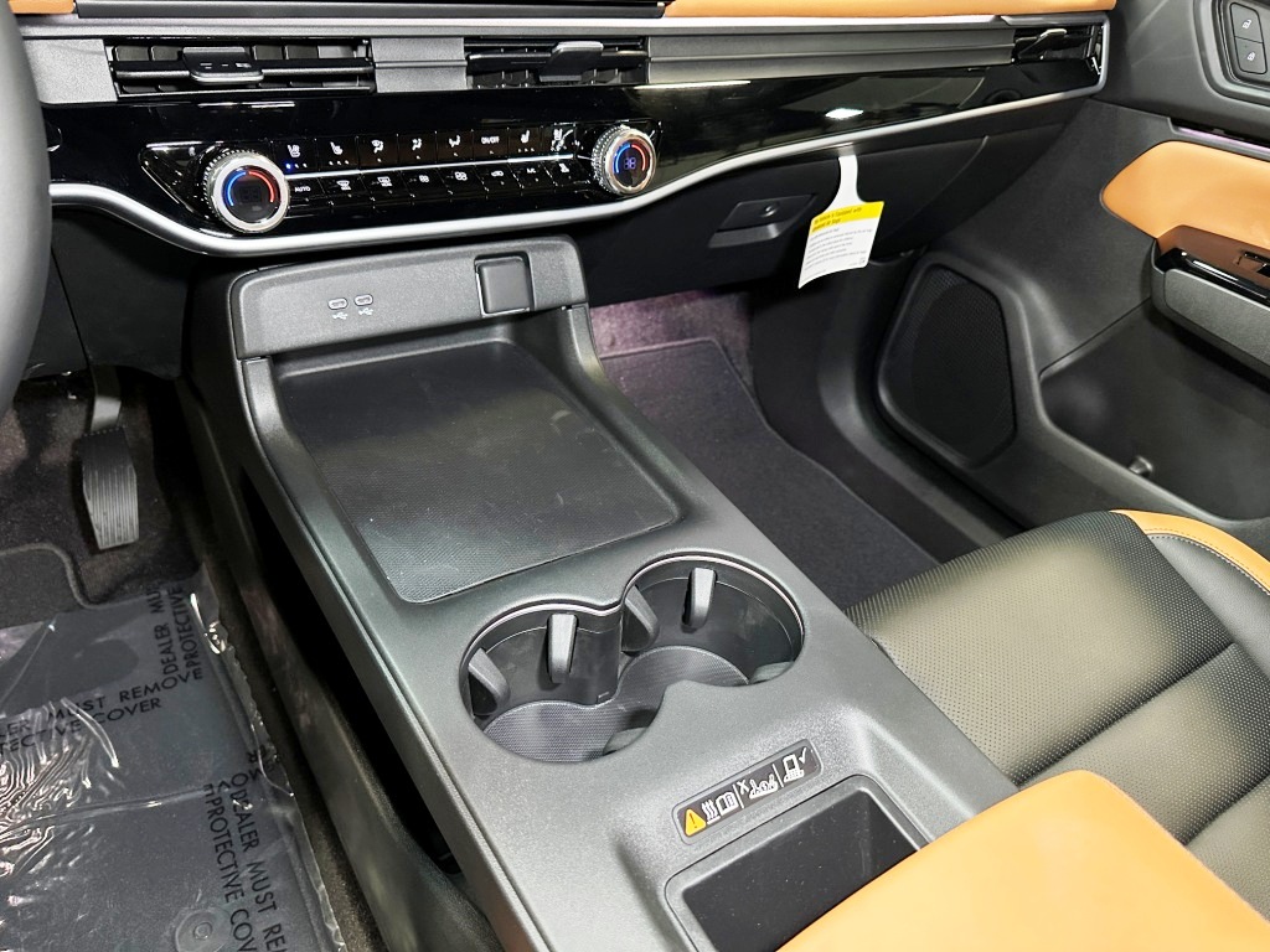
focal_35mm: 24
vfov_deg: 56.8
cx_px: 635
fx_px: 881
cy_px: 476
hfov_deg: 71.6
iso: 1000
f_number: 1.78
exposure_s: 1/30
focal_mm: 6.86
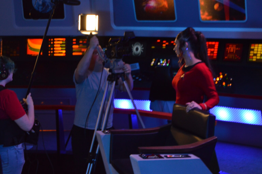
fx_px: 523
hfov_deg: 28.1
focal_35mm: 72
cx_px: 131
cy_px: 87
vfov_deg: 18.9
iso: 1600
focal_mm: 48
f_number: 7.1
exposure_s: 1/25
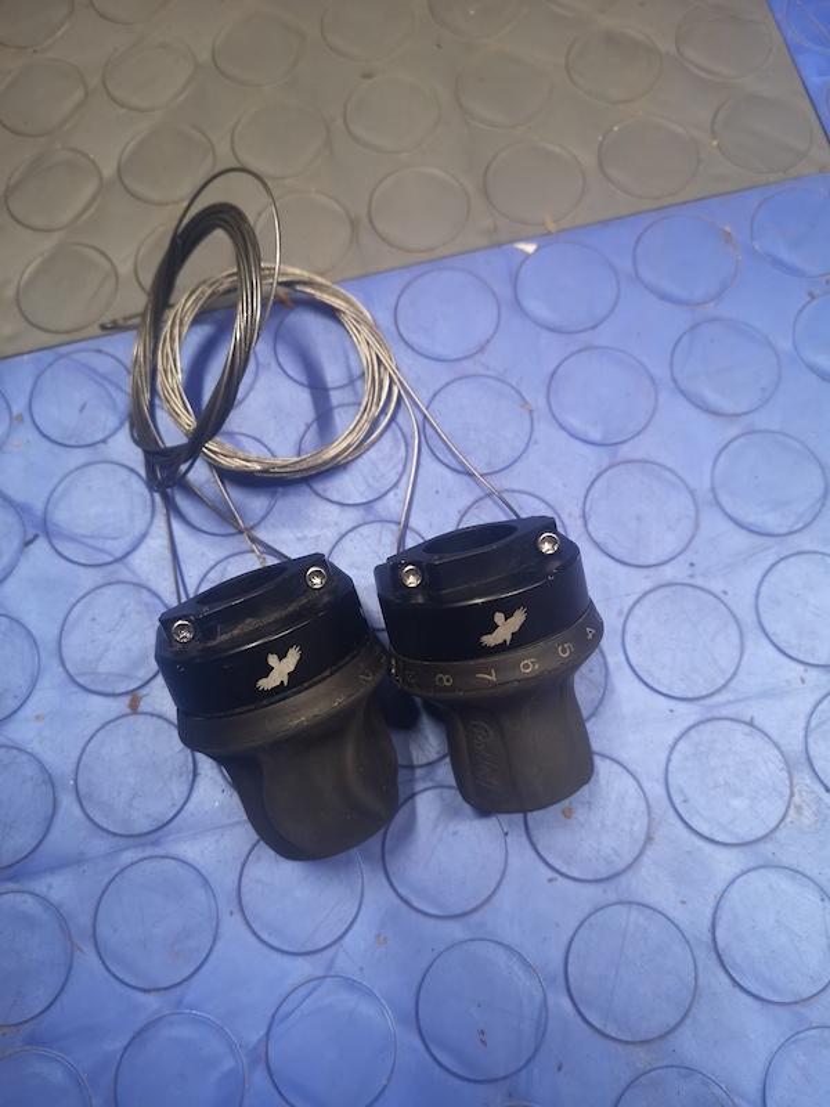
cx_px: 415
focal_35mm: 27
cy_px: 554
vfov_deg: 65.3
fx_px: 863
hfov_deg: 51.4
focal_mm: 5.58
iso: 200
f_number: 1.8
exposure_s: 1/40
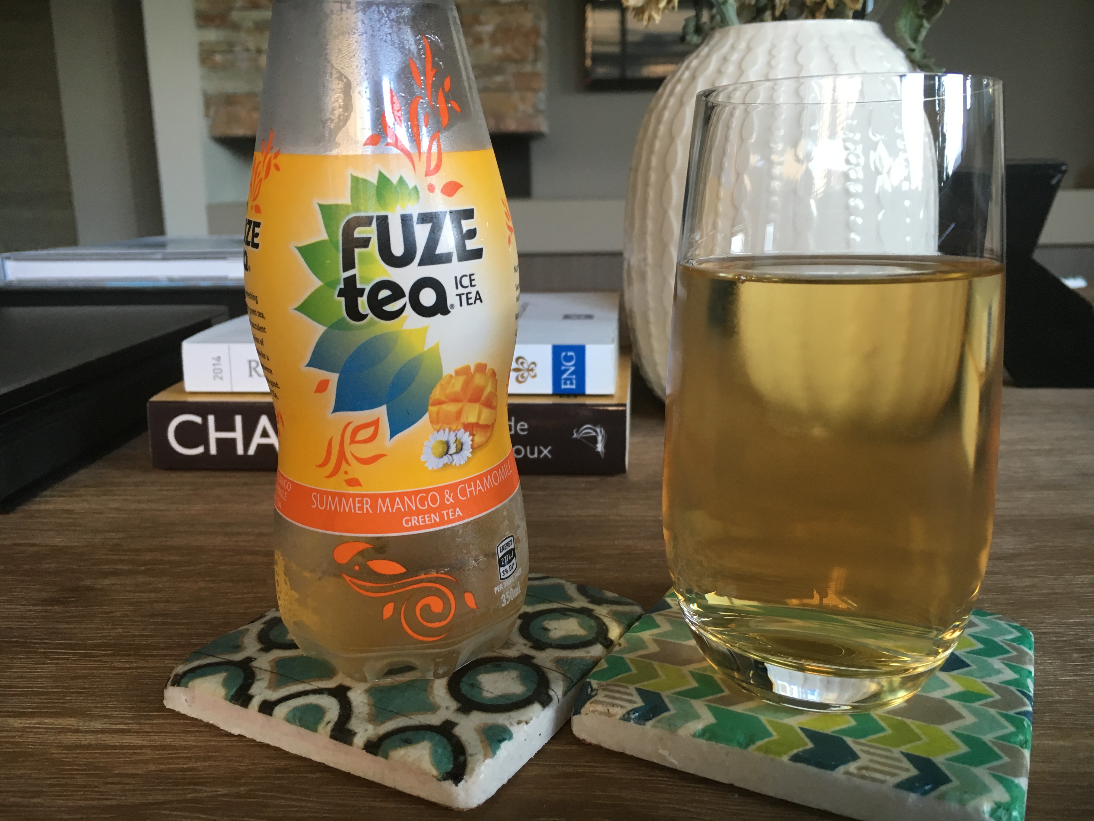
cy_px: 410
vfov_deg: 48.2
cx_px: 547
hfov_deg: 61.7
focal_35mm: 29
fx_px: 917
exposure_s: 1/33
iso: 100
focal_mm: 4.15
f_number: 2.2
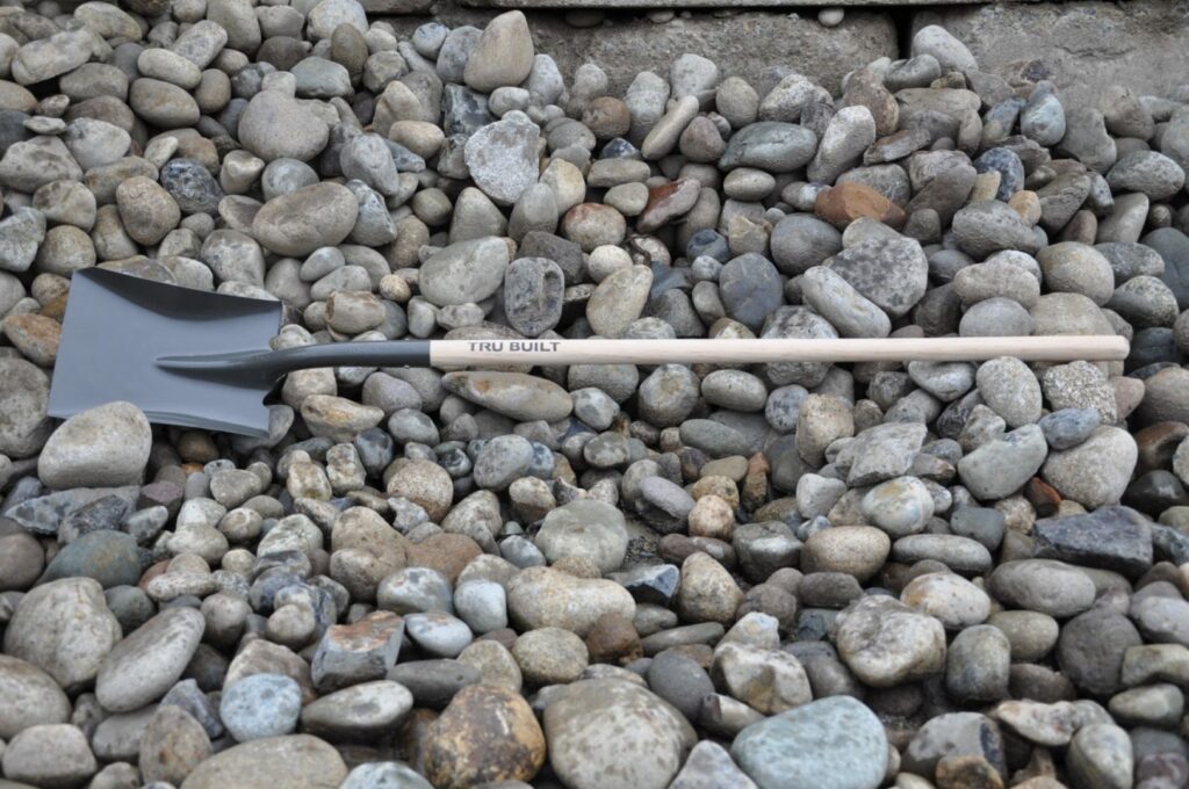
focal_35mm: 42
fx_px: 1385
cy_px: 394
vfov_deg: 31.8
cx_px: 594
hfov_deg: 46.5
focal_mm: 28
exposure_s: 1/160
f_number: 6.3
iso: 200
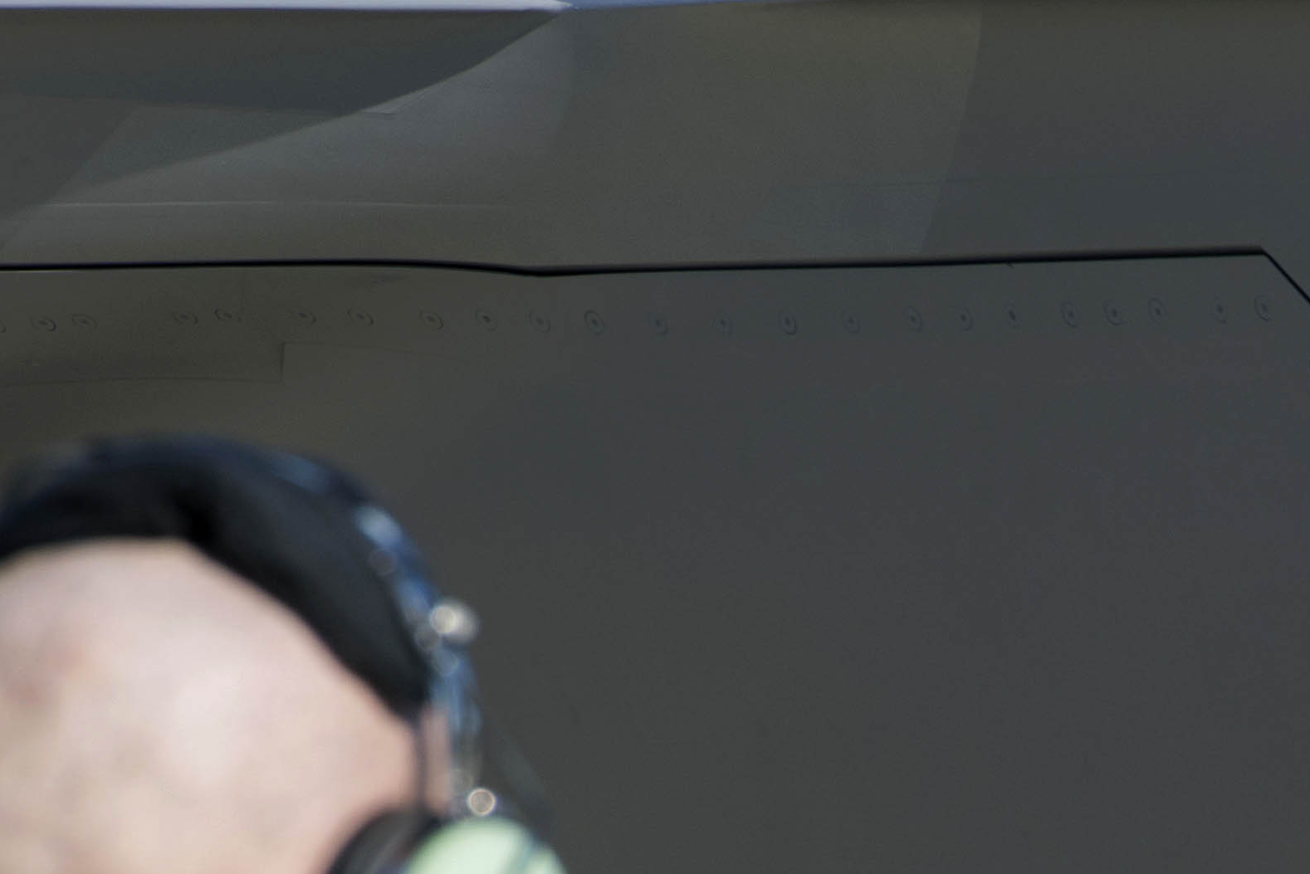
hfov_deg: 2.2
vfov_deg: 1.5
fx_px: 33958
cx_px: 2178
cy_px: 1614
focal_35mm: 933
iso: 100
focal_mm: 200
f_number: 9
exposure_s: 1/160
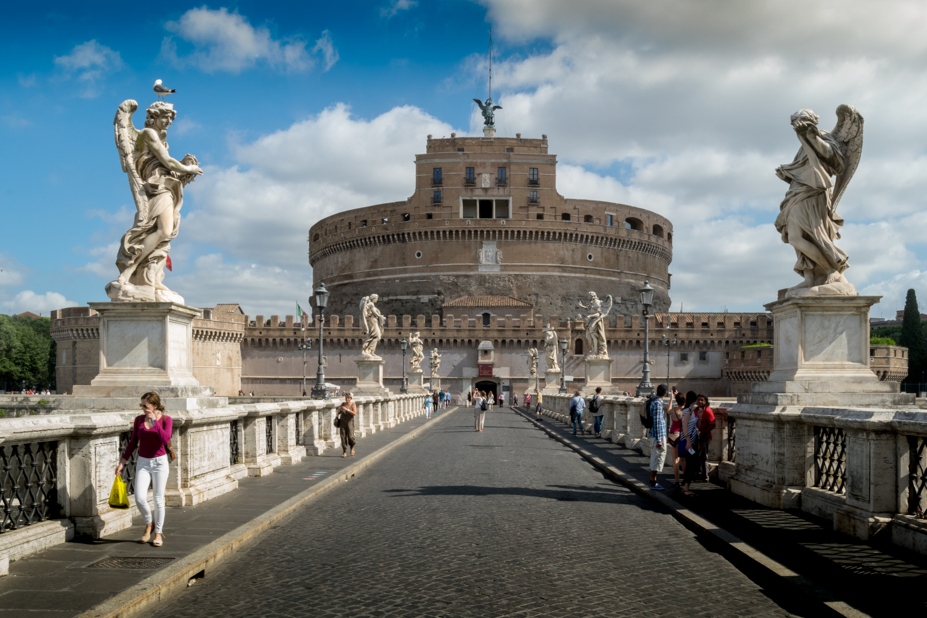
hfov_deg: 61.9
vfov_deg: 43.6
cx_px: 464
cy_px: 309
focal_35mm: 30
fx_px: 772
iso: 400
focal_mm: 20
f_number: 22
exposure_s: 1/80
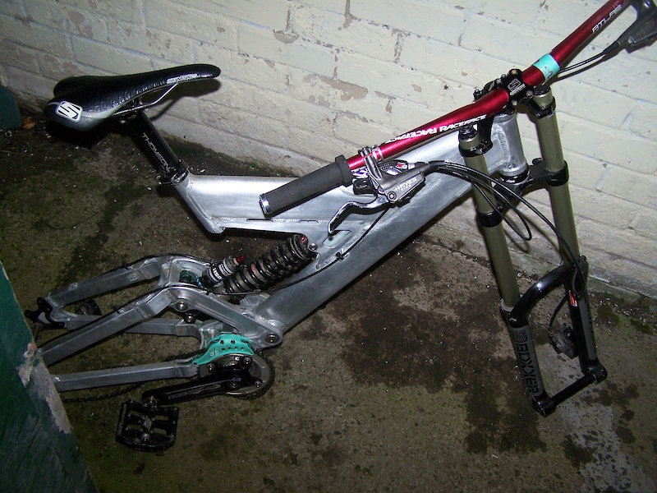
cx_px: 328
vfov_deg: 37.7
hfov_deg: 49.0
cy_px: 246
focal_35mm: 38
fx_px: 721
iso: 160
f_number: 2.8
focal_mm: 6.3
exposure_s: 1/60
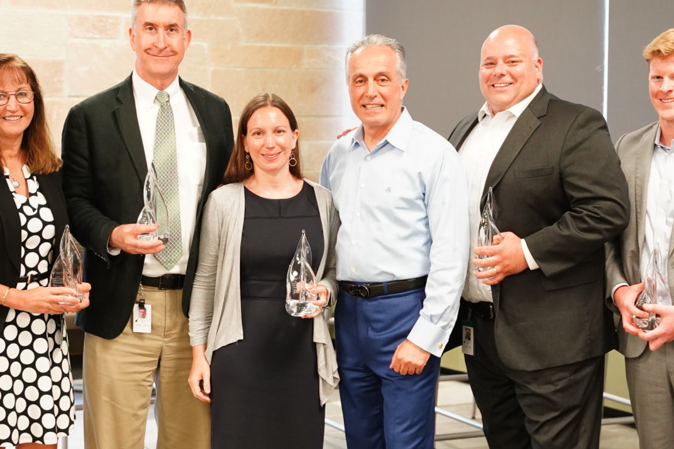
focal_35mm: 86
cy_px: 255
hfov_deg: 23.6
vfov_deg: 15.9
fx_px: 1610
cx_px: 375
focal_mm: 45
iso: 2500
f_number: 2.8
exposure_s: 1/40
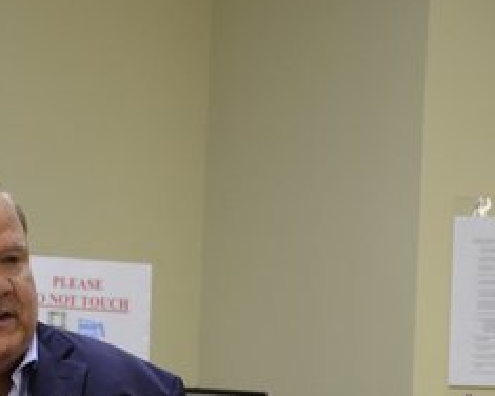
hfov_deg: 3.8
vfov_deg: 3.1
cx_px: 86
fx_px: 7413
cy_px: 360
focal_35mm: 506
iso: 1250
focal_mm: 140
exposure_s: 1/60
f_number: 5.6
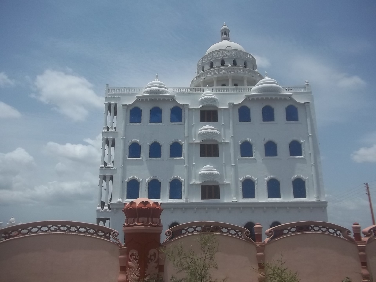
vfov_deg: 44.2
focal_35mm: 32
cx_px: 188
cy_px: 141
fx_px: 348
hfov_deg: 56.8
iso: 80
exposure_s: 1/640
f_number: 2.9
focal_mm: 5.7
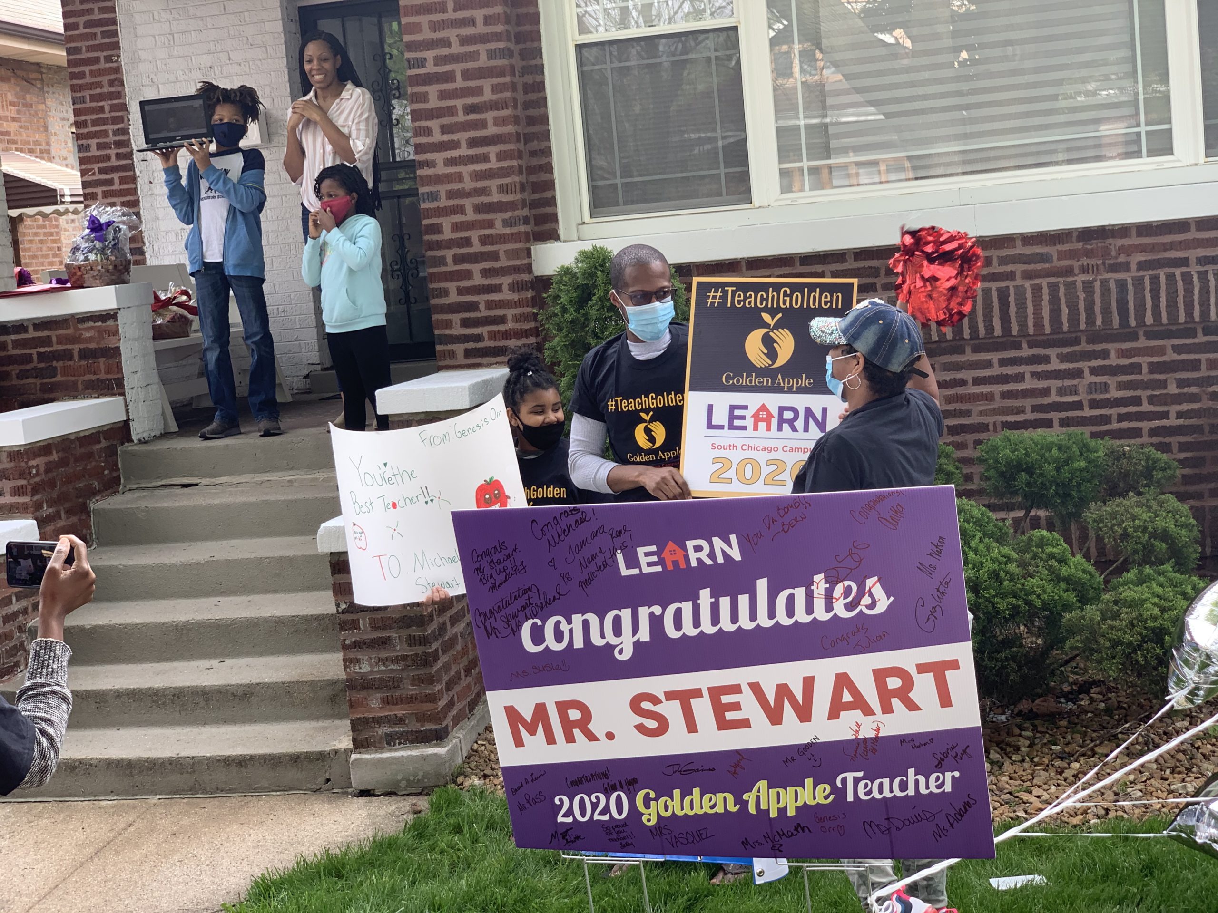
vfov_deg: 28.0
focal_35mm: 52
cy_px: 456
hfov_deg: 36.8
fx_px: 1830
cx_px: 609
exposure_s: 1/131
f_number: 2.4
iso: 16
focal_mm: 6
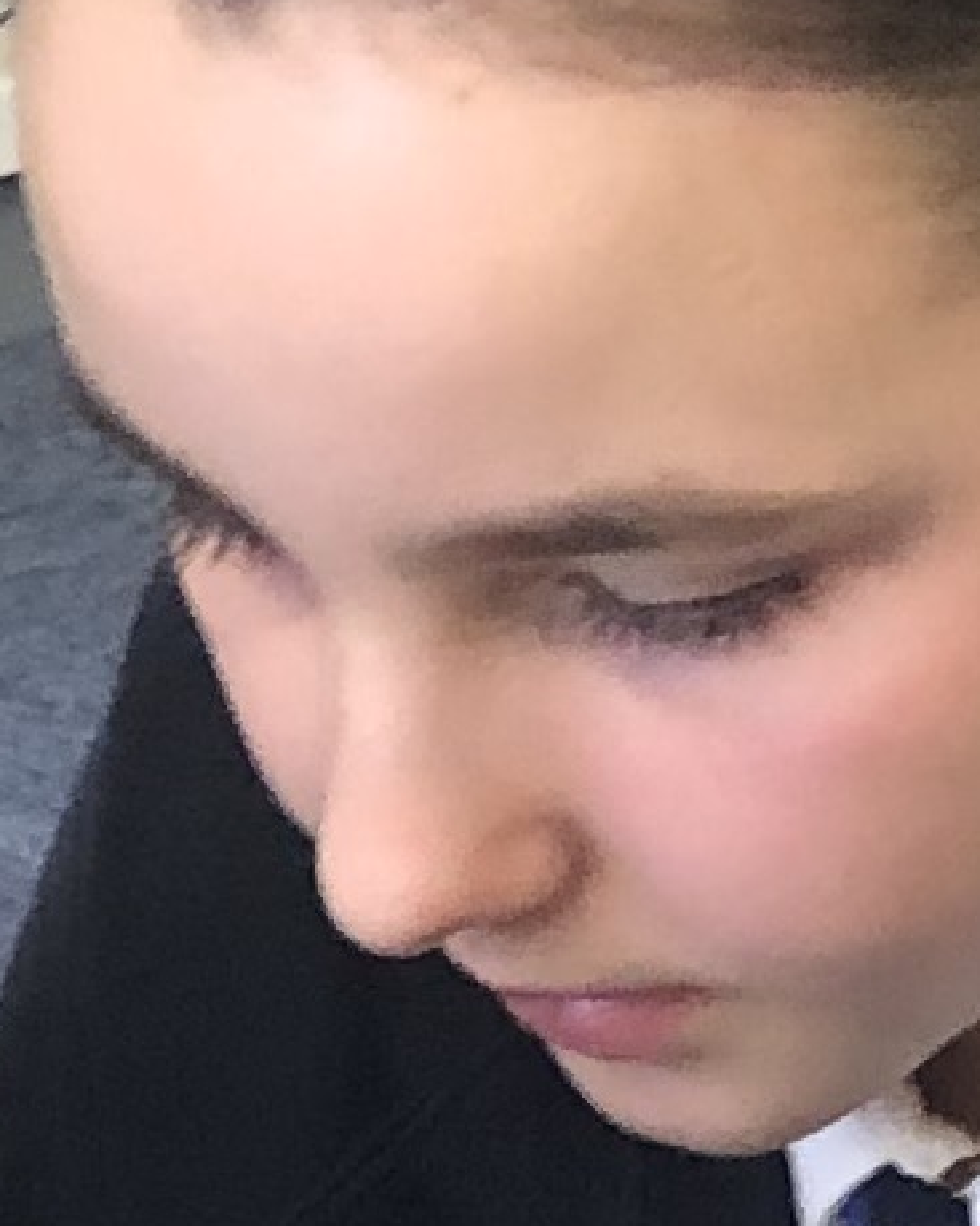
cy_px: 2476
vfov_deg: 7.7
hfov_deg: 6.3
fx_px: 8704
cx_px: -796
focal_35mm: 240
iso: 50
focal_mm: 4
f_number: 1.8
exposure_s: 1/17
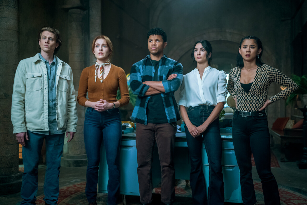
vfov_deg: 36.9
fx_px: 307
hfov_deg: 53.1
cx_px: 153
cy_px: 102
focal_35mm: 36
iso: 3200
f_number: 2
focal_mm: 35
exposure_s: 1/200
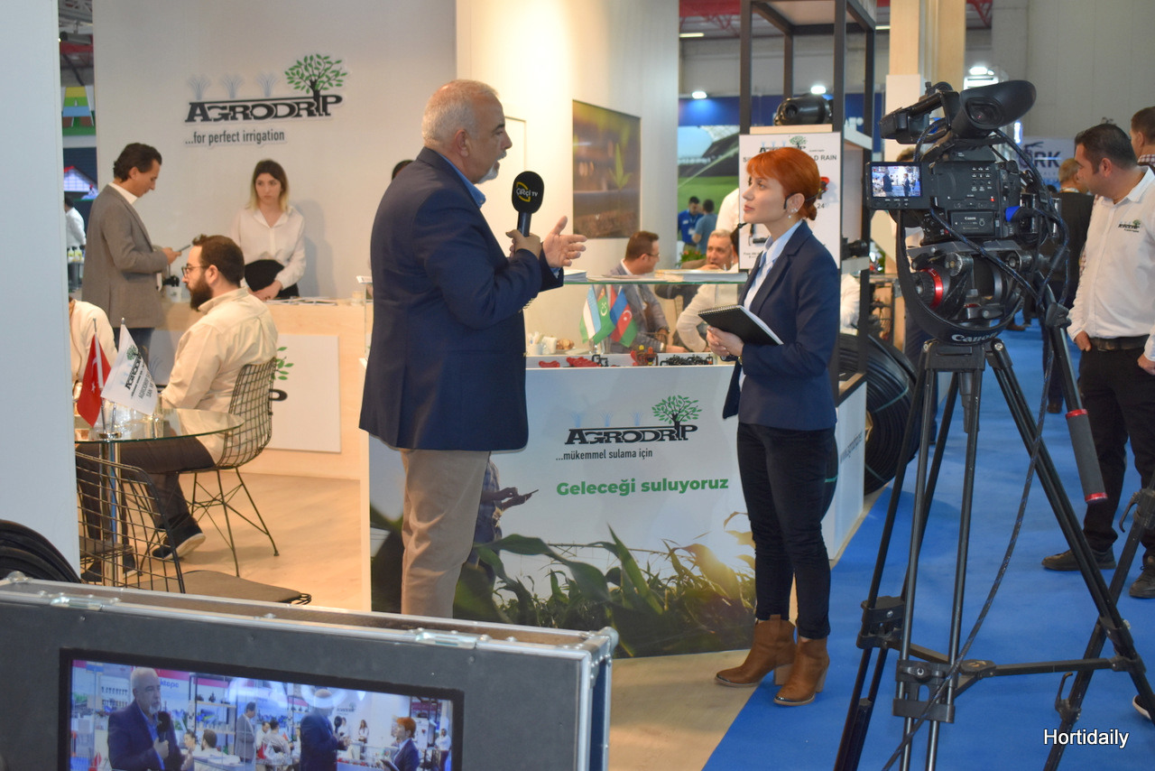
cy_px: 386
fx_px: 1396
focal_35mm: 44
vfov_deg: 30.9
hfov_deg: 45.0
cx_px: 578
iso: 800
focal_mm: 29
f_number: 4.2
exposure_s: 1/160
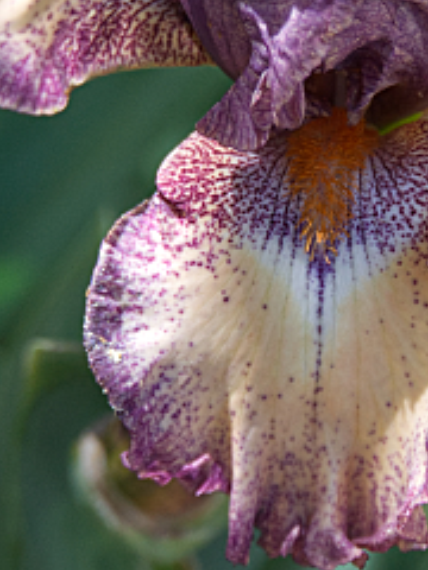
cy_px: 211
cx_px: 320
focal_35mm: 450
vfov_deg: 4.4
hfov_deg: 3.3
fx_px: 7422
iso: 500
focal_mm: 125
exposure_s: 1/400
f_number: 5.6
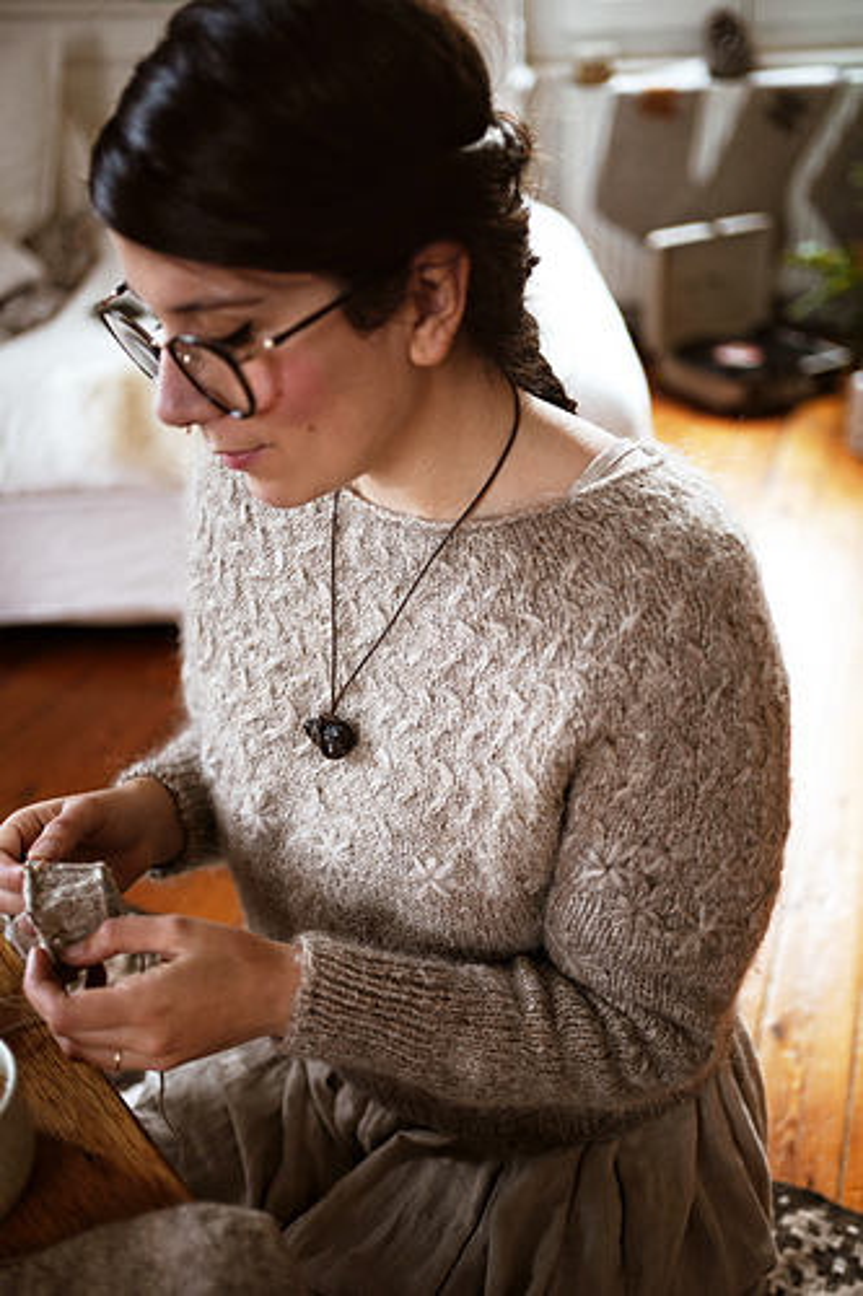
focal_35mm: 35
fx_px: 1259
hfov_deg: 37.8
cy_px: 648
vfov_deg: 54.5
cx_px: 432
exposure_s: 1/30
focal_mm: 35
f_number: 1.8
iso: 200
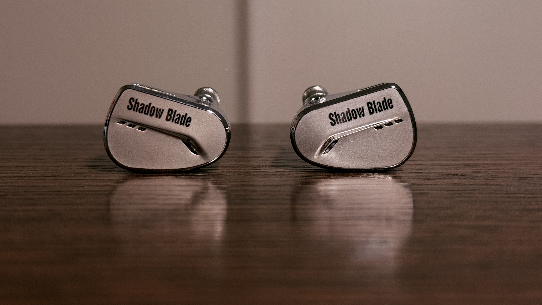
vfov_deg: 22.6
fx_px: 762
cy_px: 136
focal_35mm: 53
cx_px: 270
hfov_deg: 39.2
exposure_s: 1/57
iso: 250
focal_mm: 6.76
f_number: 1.78
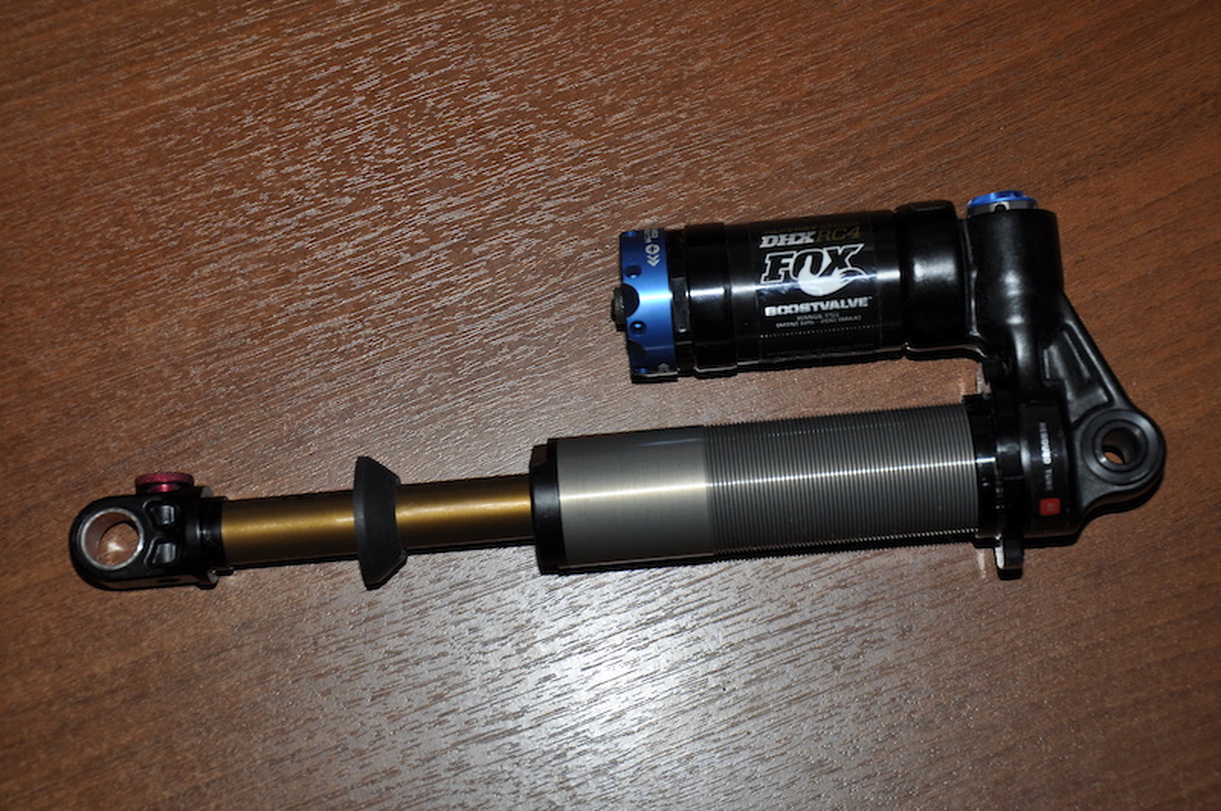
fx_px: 2540
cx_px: 610
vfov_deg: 18.1
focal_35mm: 75
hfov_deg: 27.0
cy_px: 406
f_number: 5.6
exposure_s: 1/30
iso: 200
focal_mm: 50
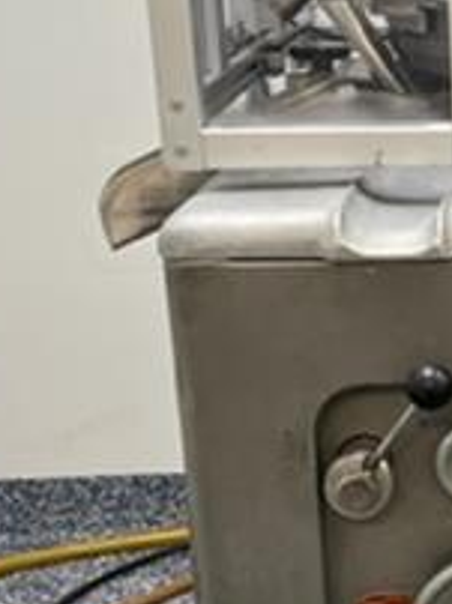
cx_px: 659
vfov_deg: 22.8
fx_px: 1500
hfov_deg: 15.9
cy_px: 348
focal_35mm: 86
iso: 125
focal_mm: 5.7
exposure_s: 1/120
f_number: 1.5
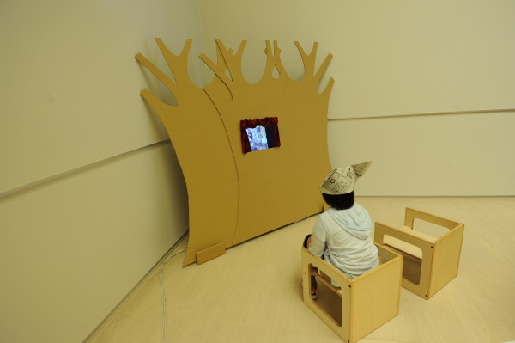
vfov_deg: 64.5
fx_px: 272
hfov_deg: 87.0
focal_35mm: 19
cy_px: 172
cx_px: 258
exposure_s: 1/60
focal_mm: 19
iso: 800
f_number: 4
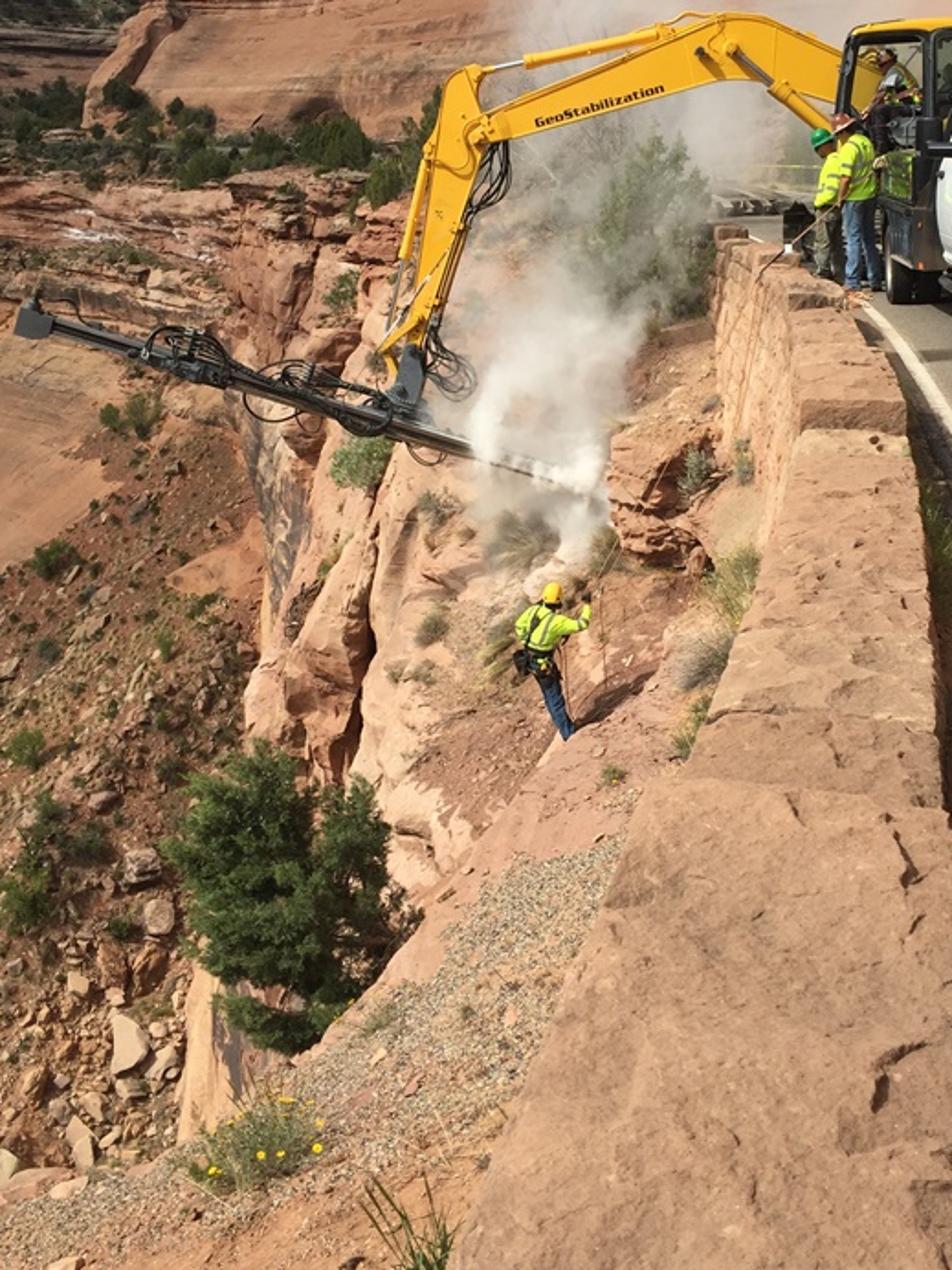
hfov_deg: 35.0
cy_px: 430
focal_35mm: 41
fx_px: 1503
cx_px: 578
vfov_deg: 45.1
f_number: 2.2
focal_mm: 4.15
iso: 32
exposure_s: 1/2825
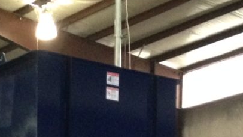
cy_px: 340
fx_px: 876
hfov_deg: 15.5
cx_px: -9
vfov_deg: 8.1
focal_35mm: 136
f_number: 2.4
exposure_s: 1/15
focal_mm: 4.12
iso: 400
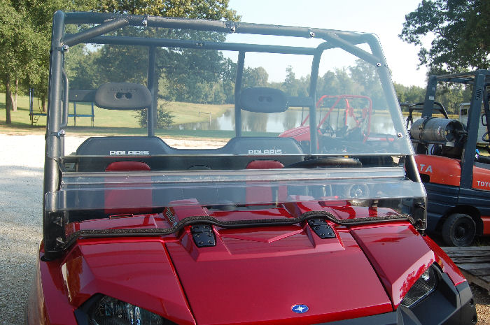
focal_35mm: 34
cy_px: 162
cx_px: 245
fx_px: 469
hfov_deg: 55.2
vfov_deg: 38.3
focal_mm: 23
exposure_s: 1/160
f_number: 6.3
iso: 200
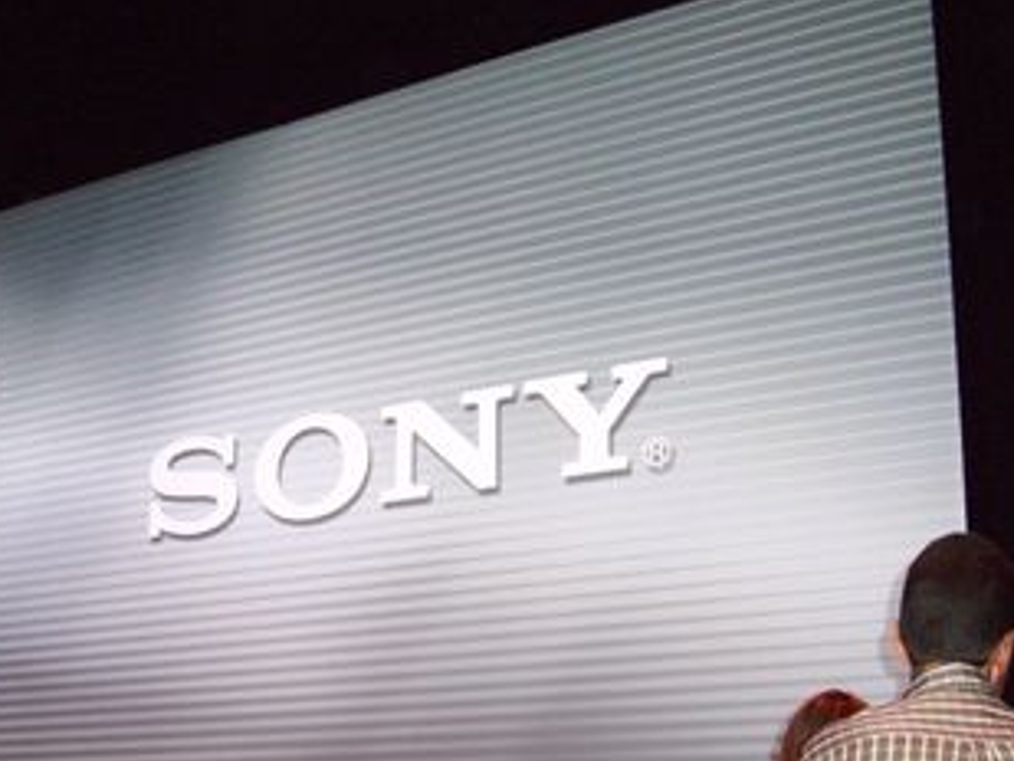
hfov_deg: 32.5
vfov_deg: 24.5
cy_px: 581
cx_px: 374
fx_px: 1729
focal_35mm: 59
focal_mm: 7.9
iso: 400
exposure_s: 1/40
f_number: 2.8
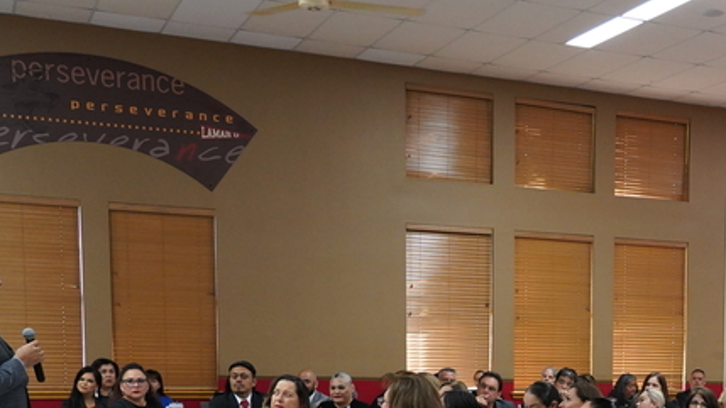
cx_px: 719
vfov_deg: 17.5
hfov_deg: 30.2
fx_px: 1251
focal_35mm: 65
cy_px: 512
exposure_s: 1/160
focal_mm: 26
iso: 4000
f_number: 4
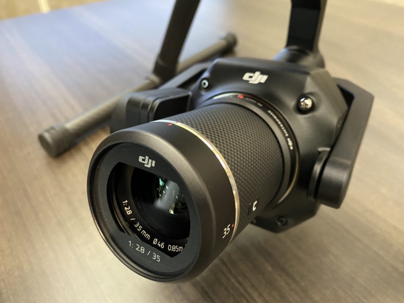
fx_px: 303
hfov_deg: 67.3
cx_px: 202
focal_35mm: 26
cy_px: 152
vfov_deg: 53.1
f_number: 1.8
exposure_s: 1/36
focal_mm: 4.25
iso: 640
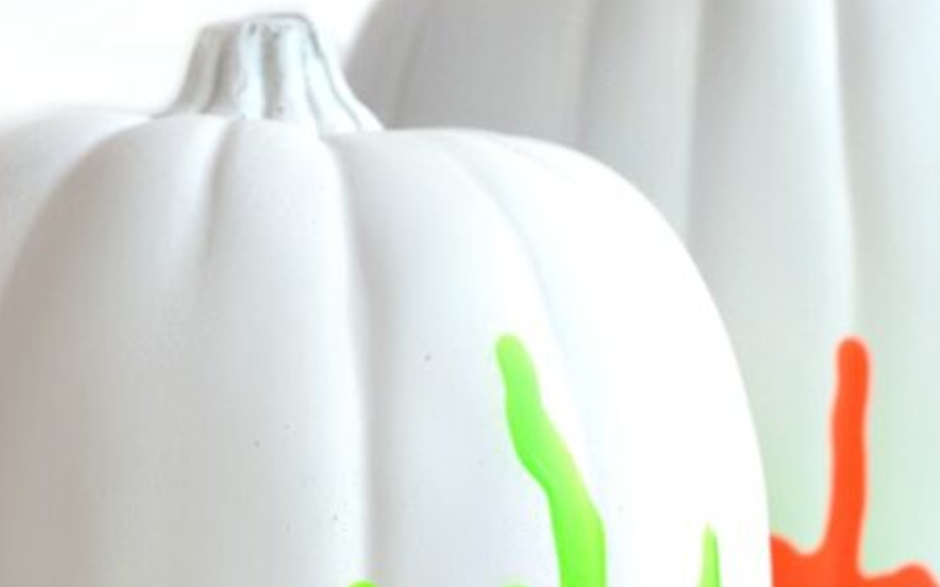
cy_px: 163
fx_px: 2280
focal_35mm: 89
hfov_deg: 23.3
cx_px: 441
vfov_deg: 14.6
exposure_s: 1/160
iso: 2500
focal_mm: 29
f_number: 6.3
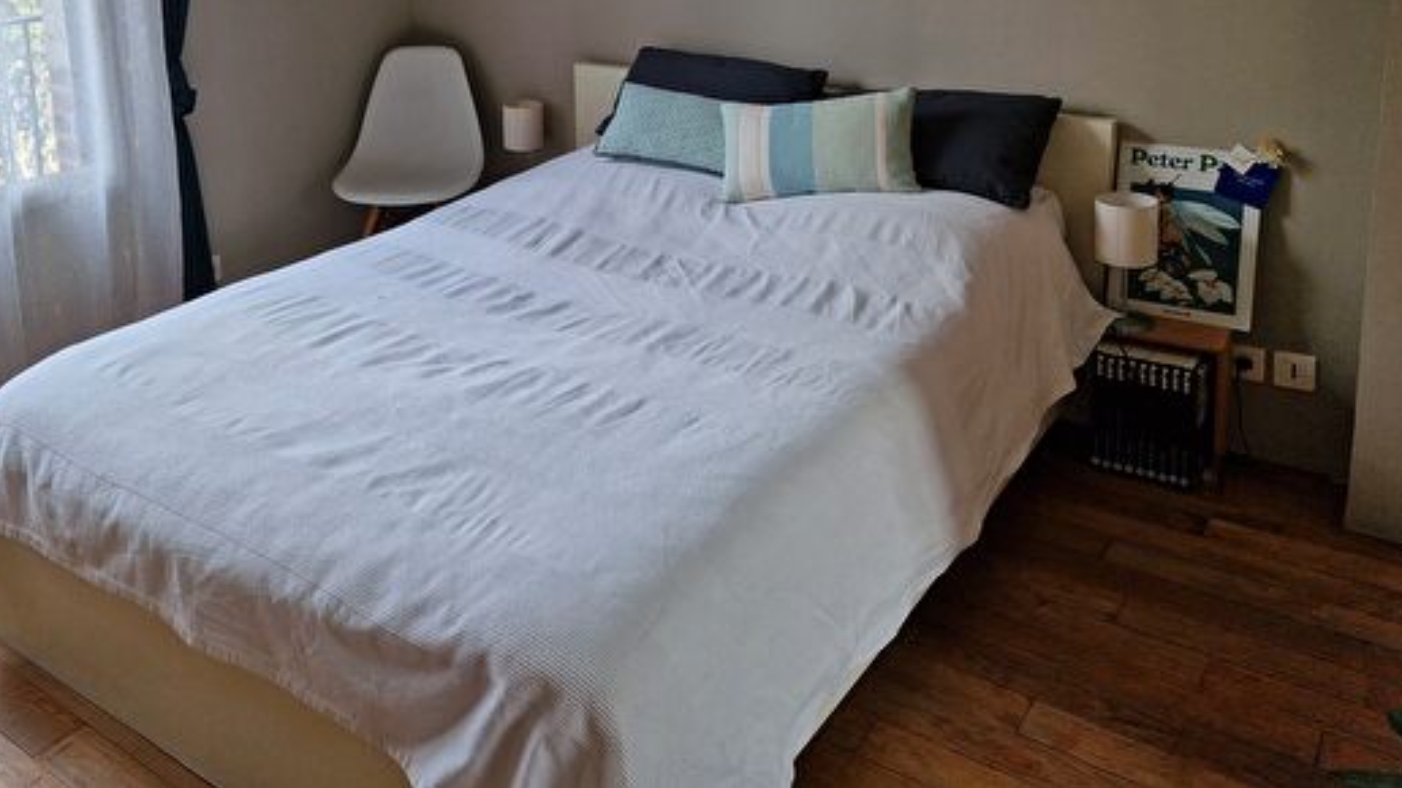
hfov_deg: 57.3
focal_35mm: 34
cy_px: 77
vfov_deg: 32.9
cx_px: 524
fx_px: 1264
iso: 64
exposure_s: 1/180
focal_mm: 5.4
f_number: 1.8
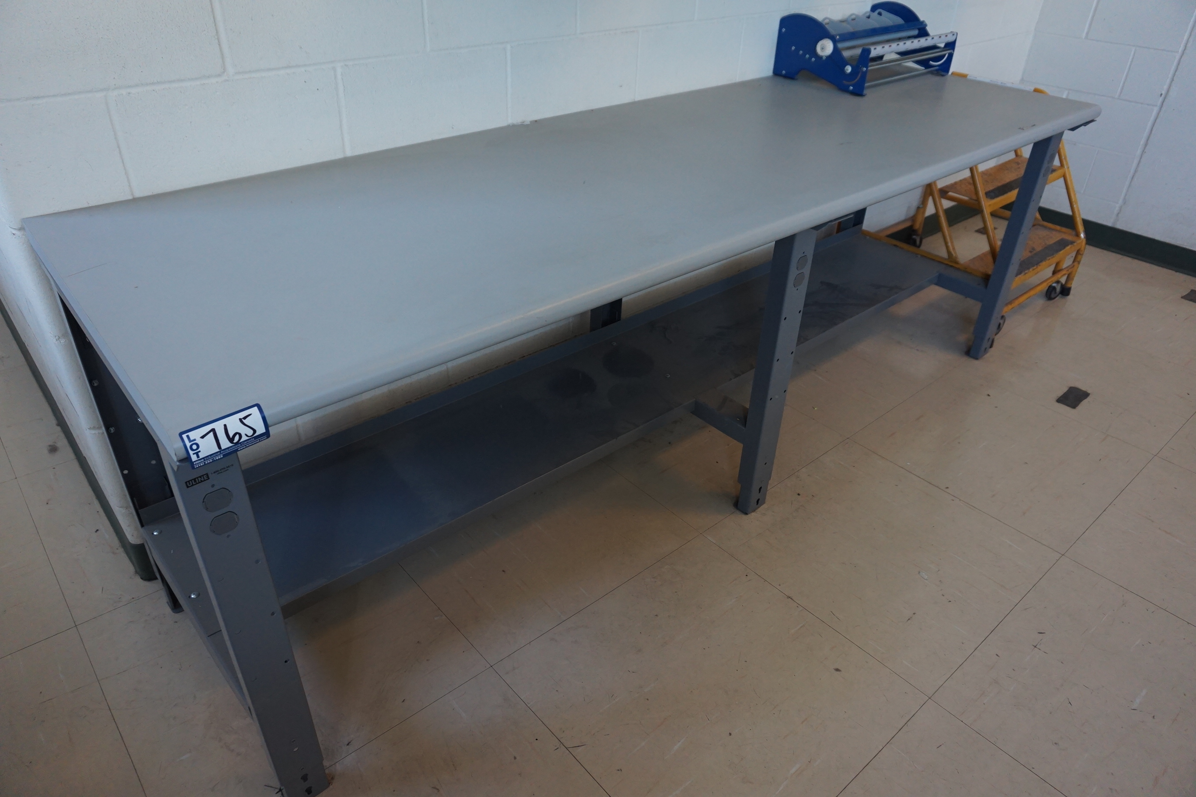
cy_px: 398
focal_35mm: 24
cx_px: 598
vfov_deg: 53.1
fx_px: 797
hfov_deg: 73.7
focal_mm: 16
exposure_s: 1/160
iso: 800
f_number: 4
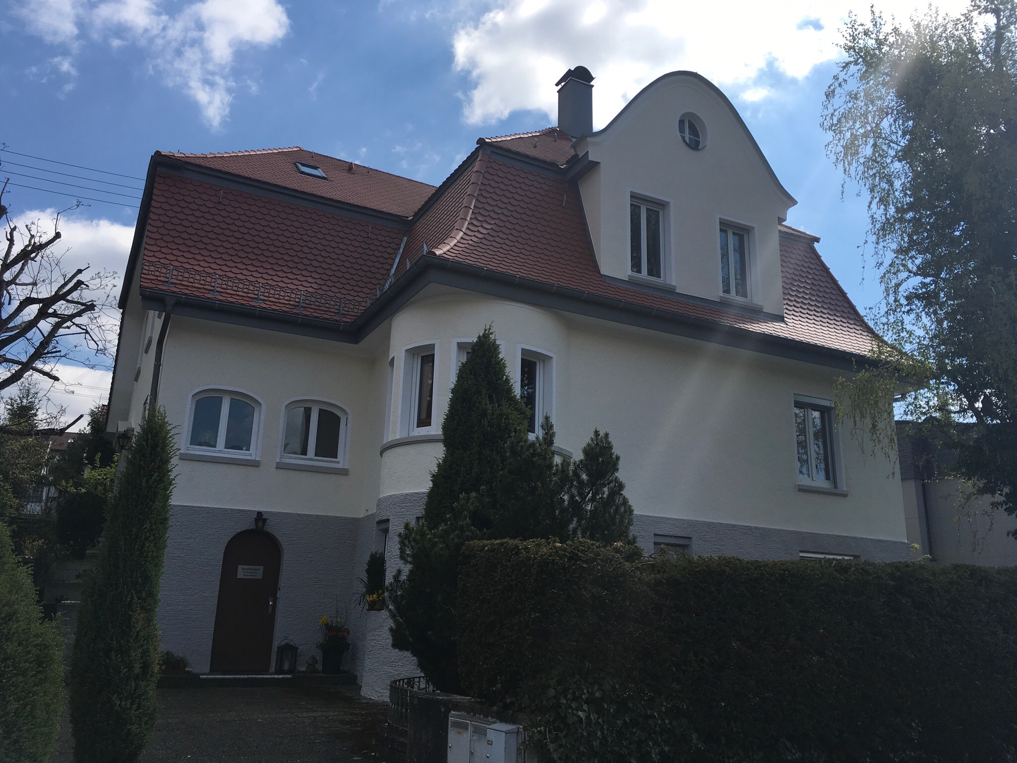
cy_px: 382
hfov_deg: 61.7
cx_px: 508
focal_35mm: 29
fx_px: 852
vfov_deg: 48.2
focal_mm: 4.15
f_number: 2.2
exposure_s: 1/1832
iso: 25
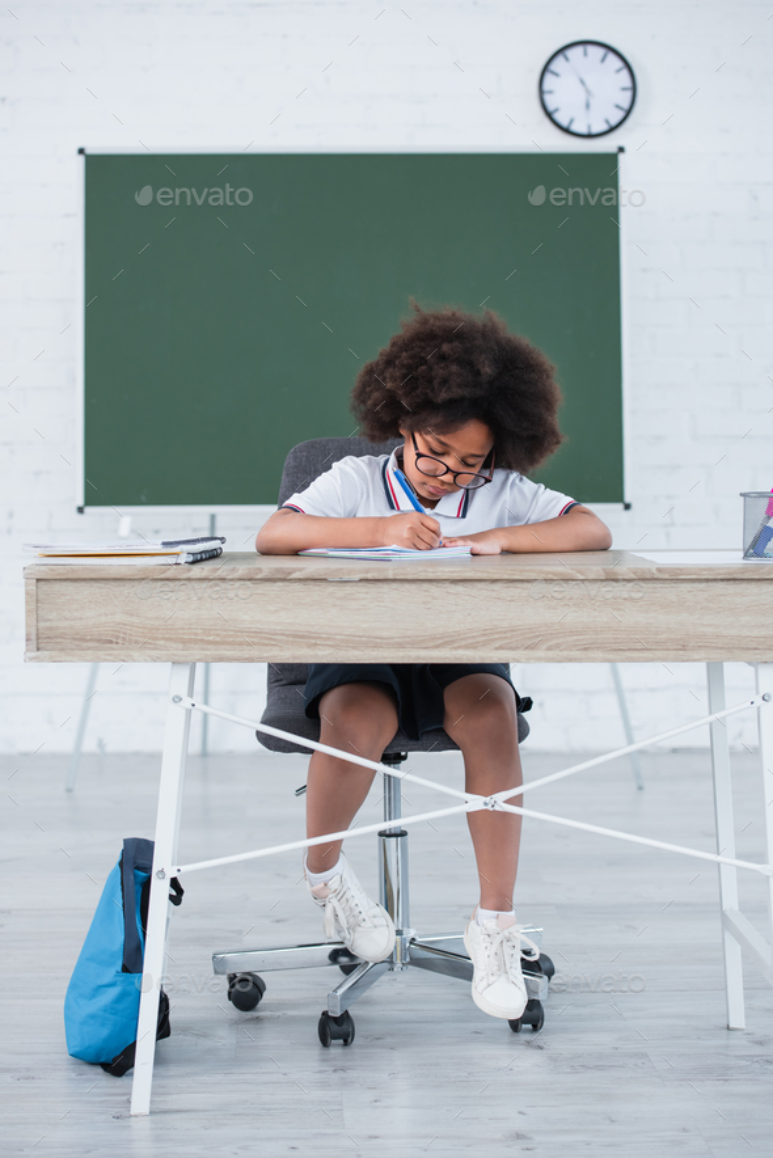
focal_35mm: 70
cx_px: 386
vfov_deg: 28.8
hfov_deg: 19.5
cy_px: 579
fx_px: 2253
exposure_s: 1/160
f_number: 4
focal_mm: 70
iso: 200
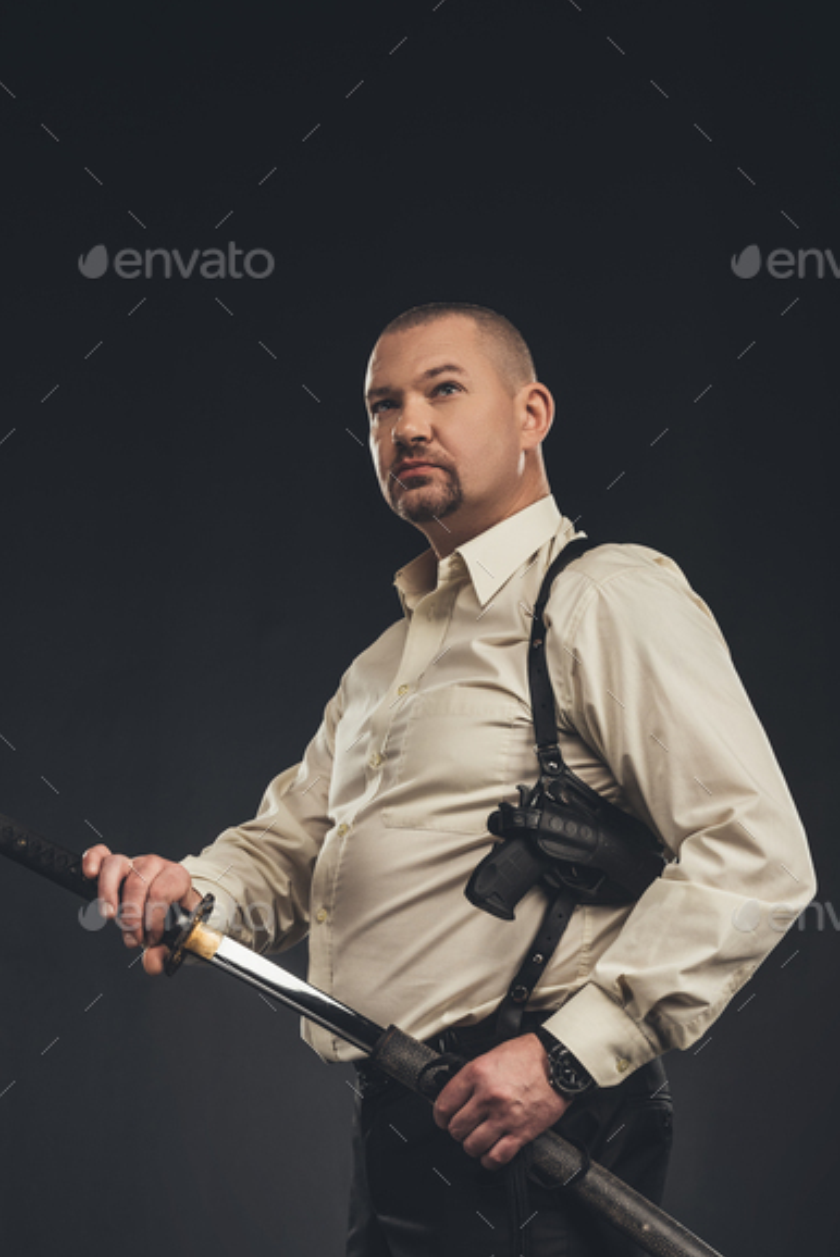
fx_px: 3740
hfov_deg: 12.8
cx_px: 496
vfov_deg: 19.0
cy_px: 898
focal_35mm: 107
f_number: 8
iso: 250
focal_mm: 70
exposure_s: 1/160
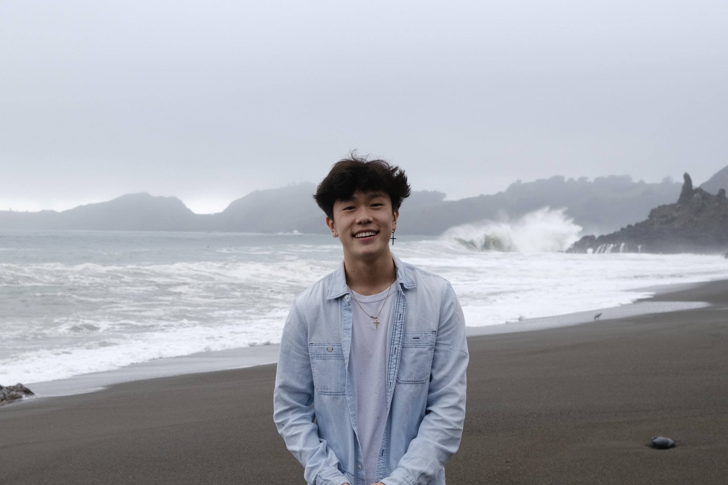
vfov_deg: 37.9
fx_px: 708
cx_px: 364
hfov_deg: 54.4
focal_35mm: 35
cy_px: 242
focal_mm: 23
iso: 160
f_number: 4
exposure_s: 1/340
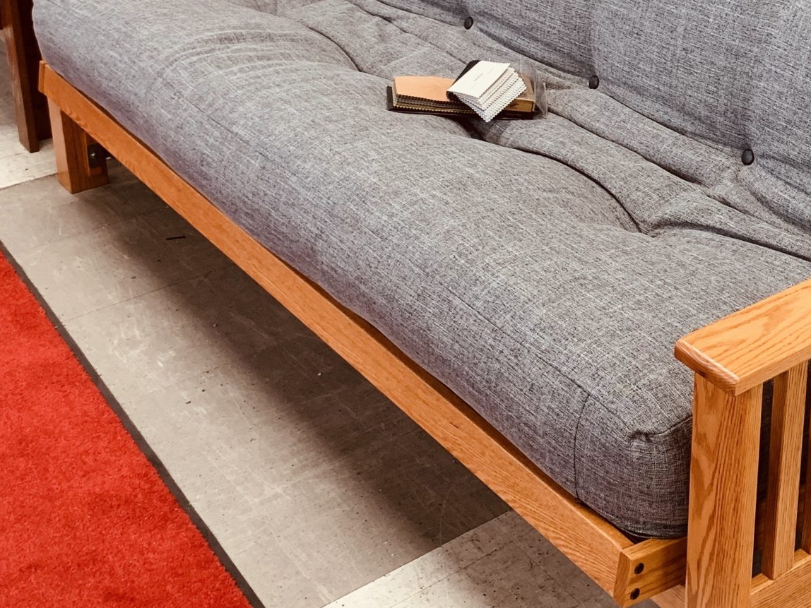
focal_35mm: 58
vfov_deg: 24.5
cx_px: 653
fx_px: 1359
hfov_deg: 32.3
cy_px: 52
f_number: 1.8
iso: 100
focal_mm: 4.25
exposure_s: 1/60
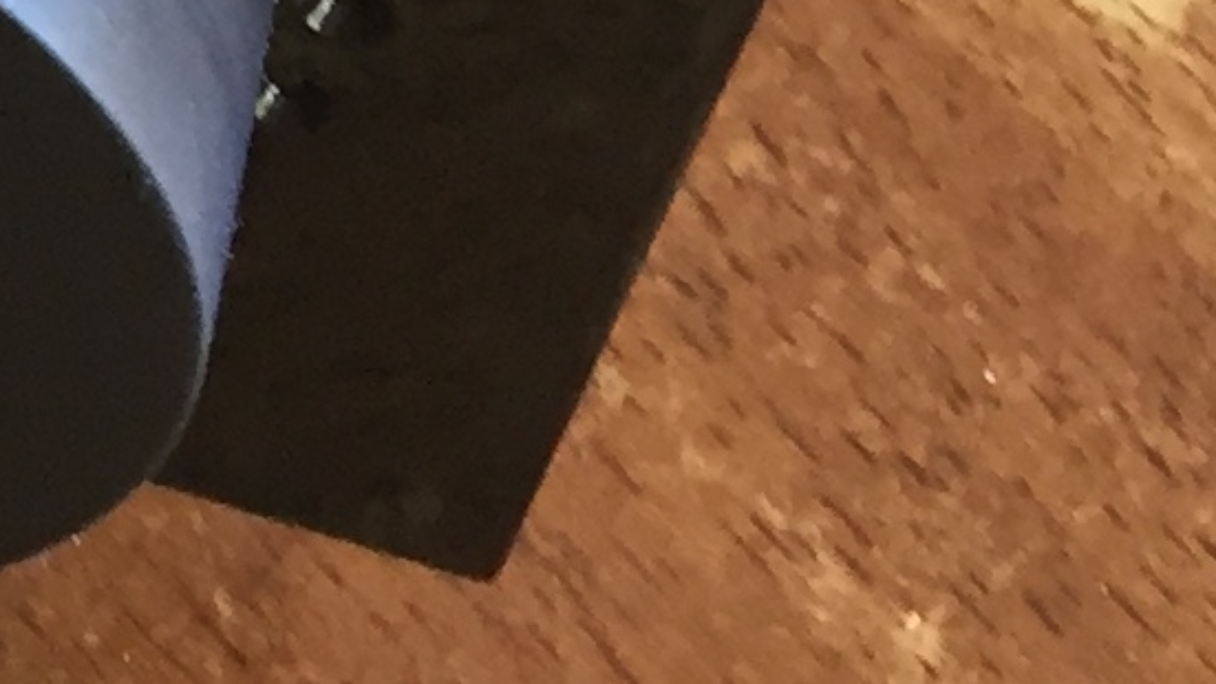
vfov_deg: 5.8
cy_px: -1803
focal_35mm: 187
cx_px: -1174
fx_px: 6030
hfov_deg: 10.6
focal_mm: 4.15
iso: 100
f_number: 2.2
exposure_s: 1/33
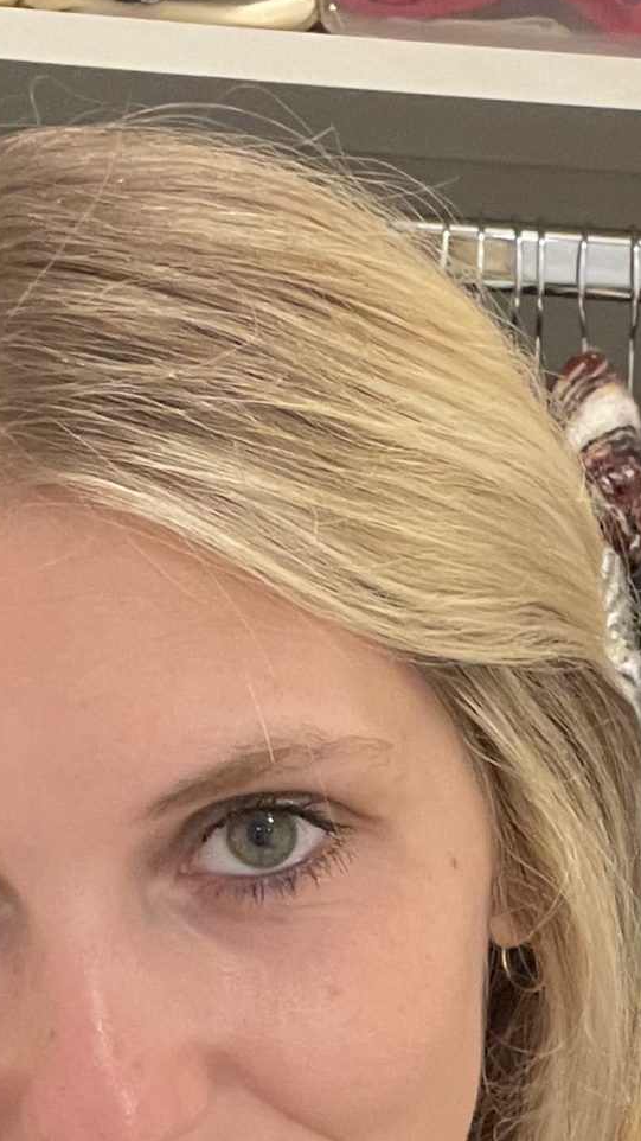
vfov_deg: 23.5
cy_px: 1123
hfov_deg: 13.8
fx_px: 2629
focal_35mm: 87
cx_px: 558
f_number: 2.2
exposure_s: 1/40
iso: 320
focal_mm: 2.71
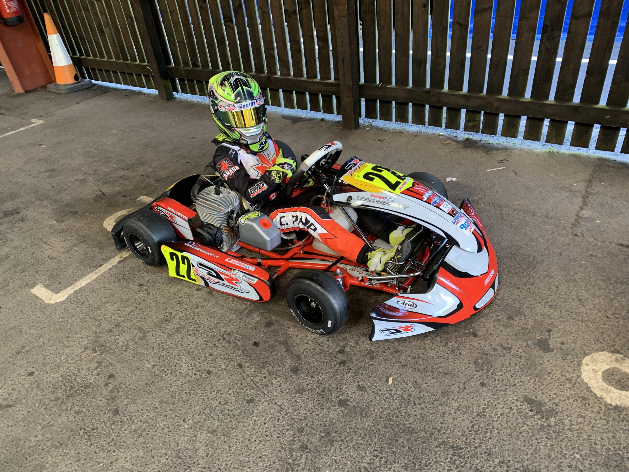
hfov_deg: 67.3
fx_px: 472
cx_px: 314
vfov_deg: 53.1
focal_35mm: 26
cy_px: 236
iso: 160
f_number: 1.8
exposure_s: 1/60
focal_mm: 4.25
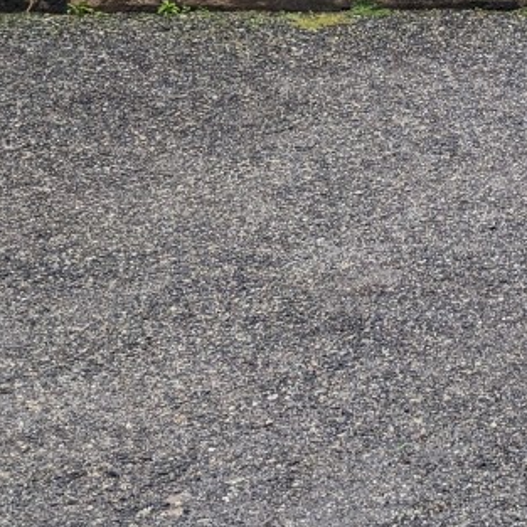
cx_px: 918
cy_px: 76
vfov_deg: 21.0
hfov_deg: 17.7
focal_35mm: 81
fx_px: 1395
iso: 47
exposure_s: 1/583
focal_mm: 6.81
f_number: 1.85
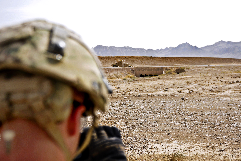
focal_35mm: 36
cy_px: 80
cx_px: 120
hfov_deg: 53.1
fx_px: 241
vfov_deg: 36.9
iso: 250
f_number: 2.8
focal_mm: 24
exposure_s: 1/2500
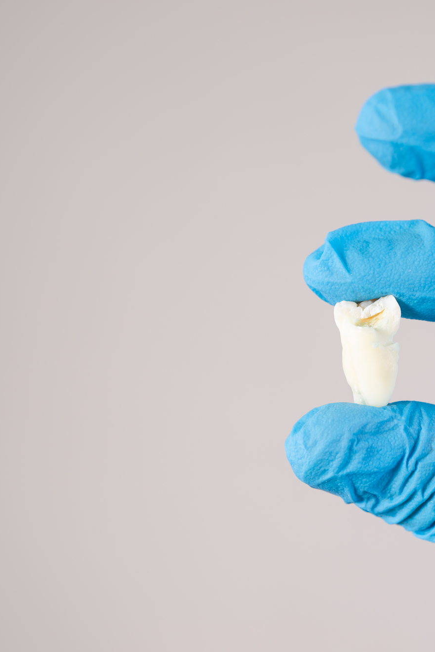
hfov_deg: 12.1
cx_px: 383
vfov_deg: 18.1
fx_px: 2047
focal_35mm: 113
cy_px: 326
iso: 200
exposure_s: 1/125
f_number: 7.1
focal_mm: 75
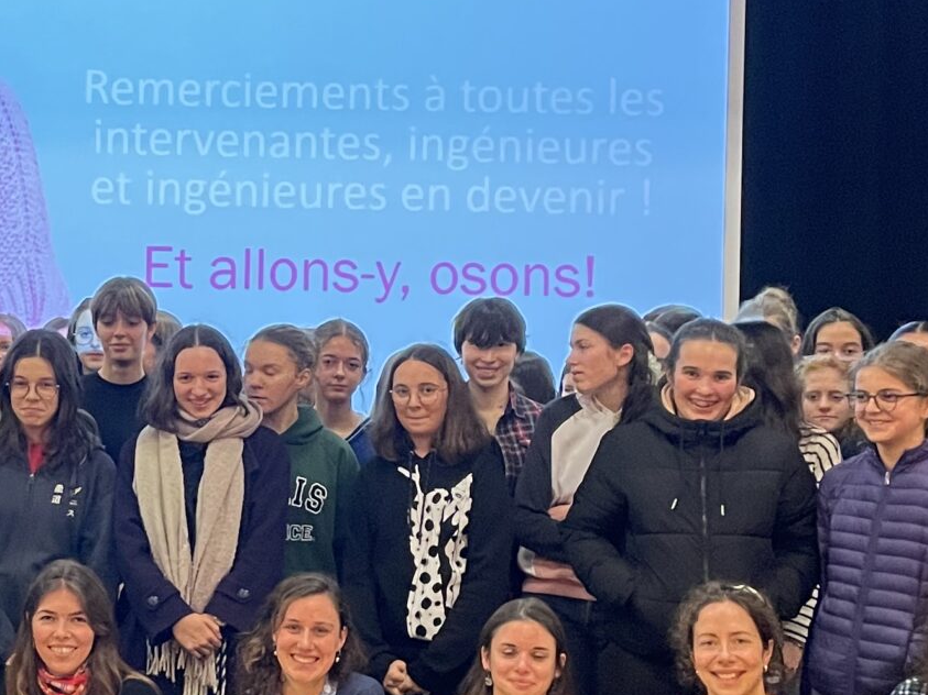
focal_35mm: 79
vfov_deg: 18.6
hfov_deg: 24.1
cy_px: 393
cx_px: 103
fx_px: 2118
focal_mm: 4.2
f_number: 1.6
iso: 320
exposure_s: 1/50
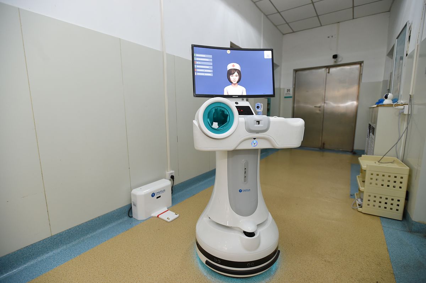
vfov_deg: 70.4
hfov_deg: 93.3
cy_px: 142
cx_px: 213
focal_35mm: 17
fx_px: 201
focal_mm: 17
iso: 1600
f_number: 3.5
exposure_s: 1/160
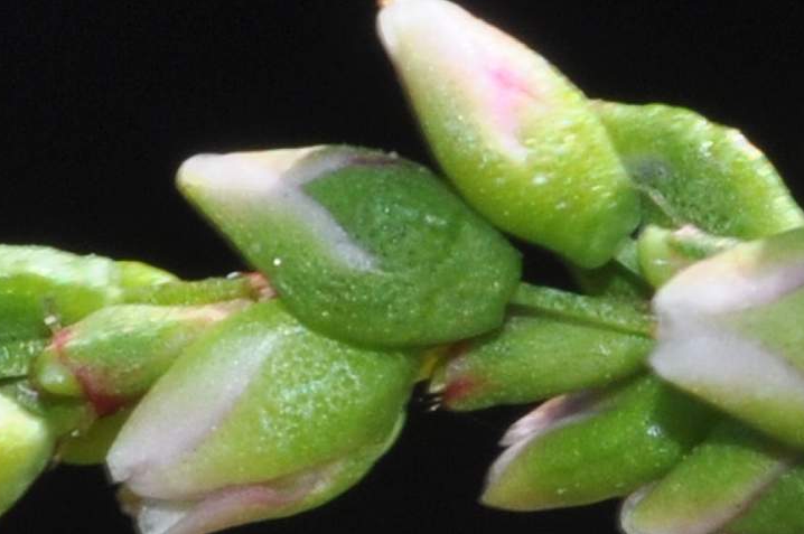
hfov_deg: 21.7
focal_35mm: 94
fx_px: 2097
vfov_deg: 14.5
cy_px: 278
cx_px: 392
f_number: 18
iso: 200
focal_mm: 60
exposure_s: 1/100
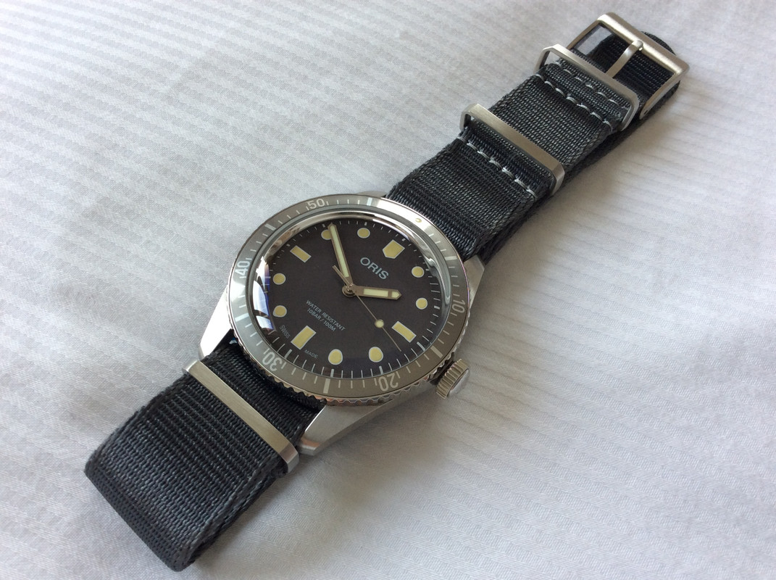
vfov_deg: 44.1
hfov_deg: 56.9
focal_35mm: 32
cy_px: 290
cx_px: 388
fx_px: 716
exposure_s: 1/100
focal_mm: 3.3
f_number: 2.4
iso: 32
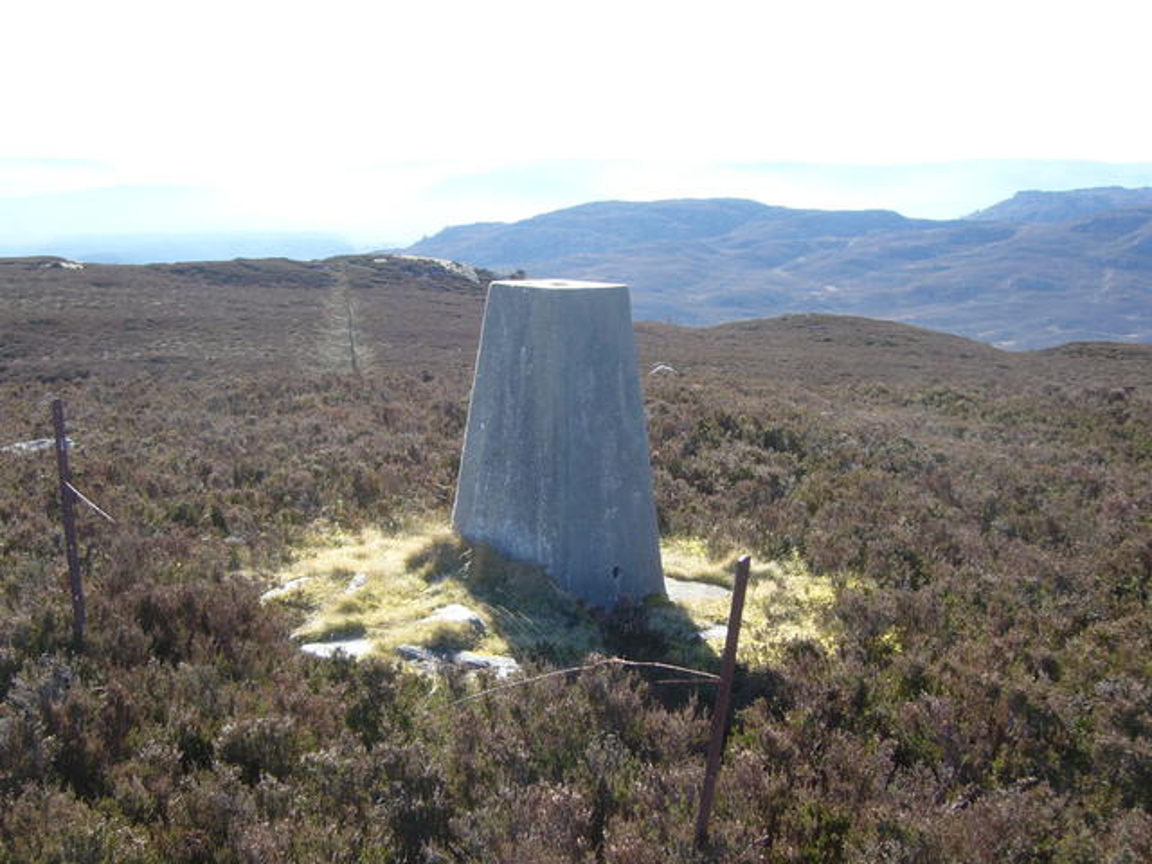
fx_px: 1331
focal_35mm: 40
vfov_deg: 36.0
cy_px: 432
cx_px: 576
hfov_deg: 46.8
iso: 80
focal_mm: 5.8
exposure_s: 1/320
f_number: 2.8
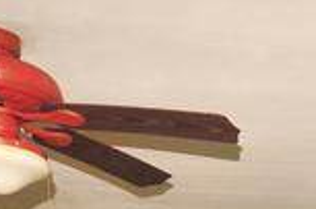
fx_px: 605
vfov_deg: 15.2
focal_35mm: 69
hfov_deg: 26.8
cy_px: 436
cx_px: 353
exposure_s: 1/200
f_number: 10
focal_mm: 11
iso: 500
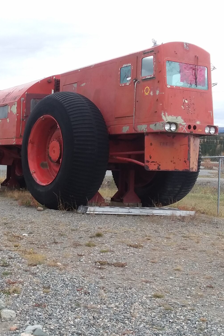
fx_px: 355
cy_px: 167
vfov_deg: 50.7
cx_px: 26
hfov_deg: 33.4
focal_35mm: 38
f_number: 1.9
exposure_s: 1/312
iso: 50
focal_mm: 2.91
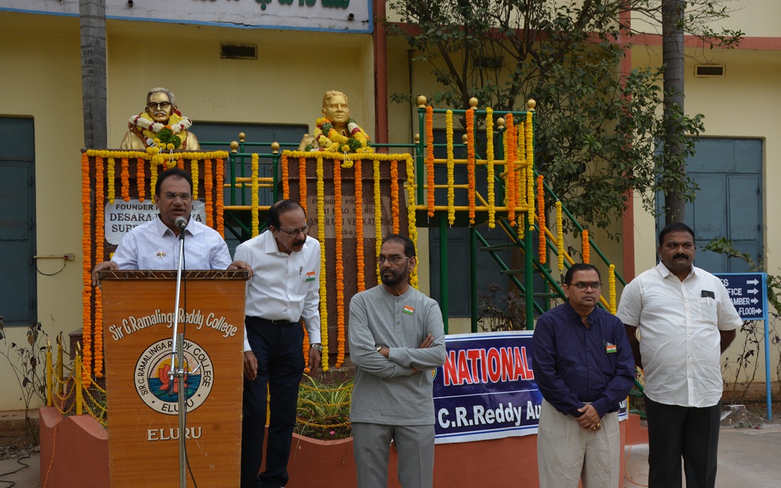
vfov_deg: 28.6
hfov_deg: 44.4
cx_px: 385
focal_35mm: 45
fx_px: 958
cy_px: 254
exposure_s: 1/200
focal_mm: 28
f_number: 7.1
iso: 200
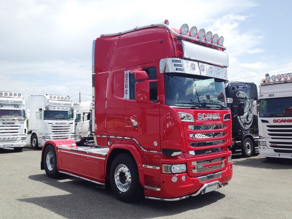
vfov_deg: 40.7
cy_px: 110
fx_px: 295
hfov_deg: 52.6
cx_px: 146
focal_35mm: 35
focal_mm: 4.28
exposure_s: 1/1842
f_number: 2.4
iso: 50
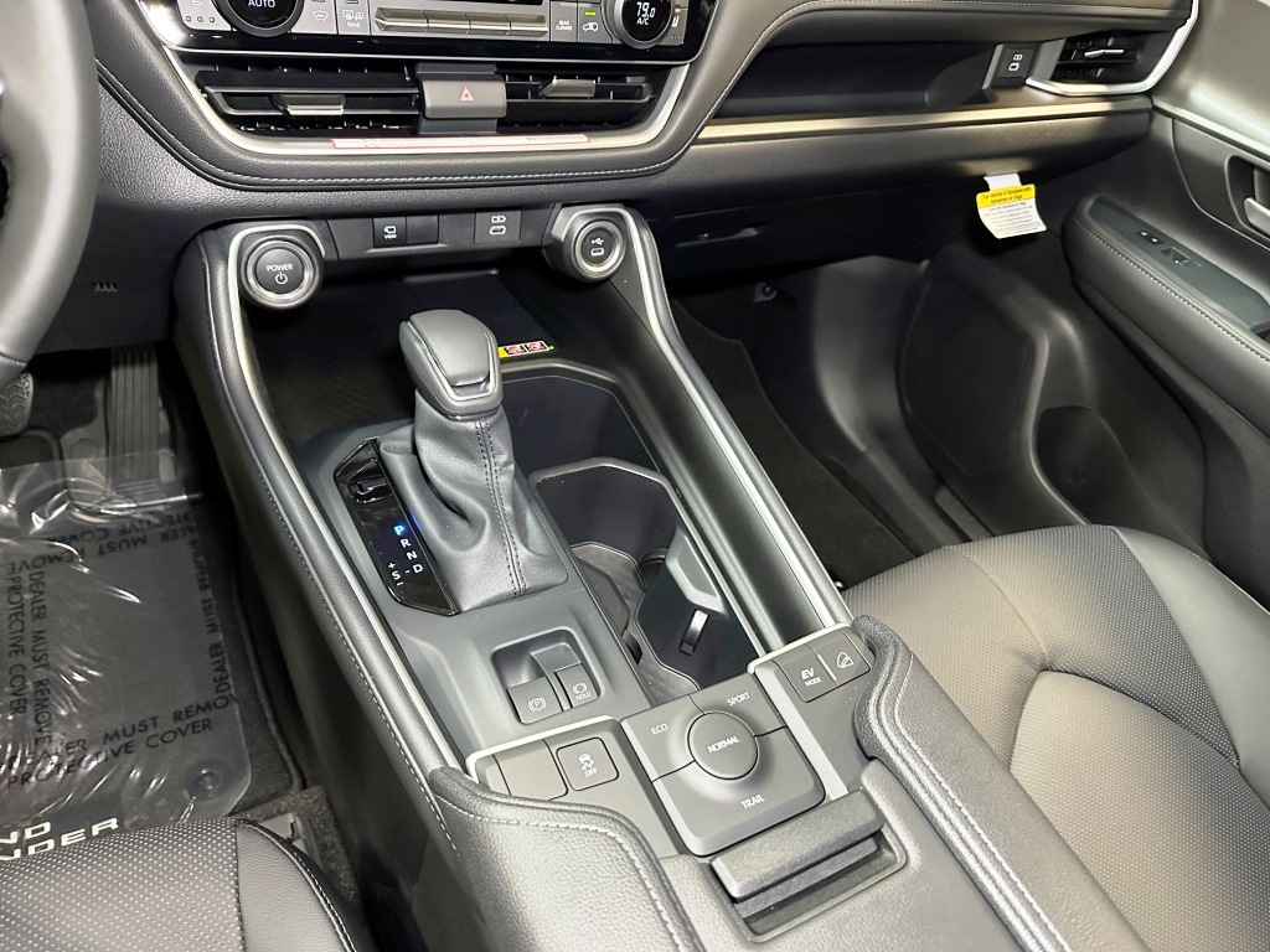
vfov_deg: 56.8
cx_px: 635
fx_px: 881
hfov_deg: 71.6
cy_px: 476
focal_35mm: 24
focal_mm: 6.86
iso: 1000
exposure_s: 1/36
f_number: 1.78
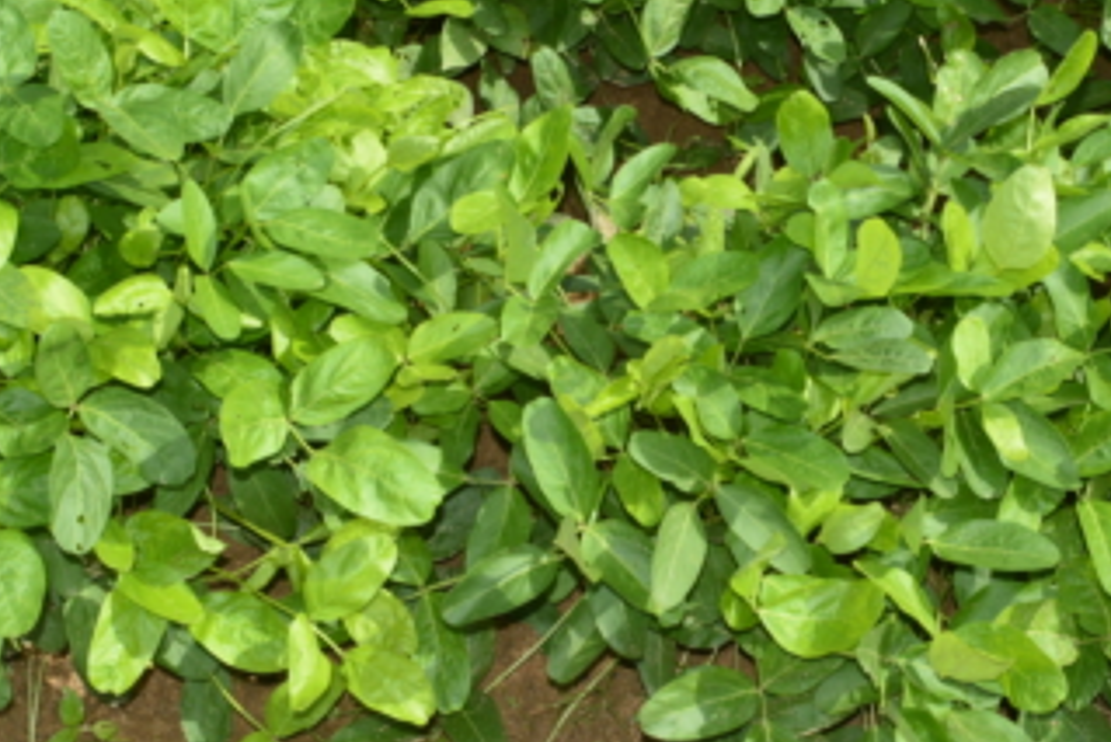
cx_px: 655
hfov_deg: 30.9
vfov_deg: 20.8
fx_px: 2007
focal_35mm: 65
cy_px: 188
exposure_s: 1/200
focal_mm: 18
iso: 250
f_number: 14
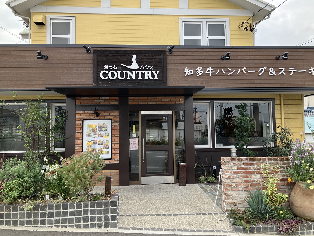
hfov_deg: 63.4
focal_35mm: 28
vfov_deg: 49.8
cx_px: 157
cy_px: 118
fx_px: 254
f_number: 1.8
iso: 32
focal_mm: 3.99
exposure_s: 1/354
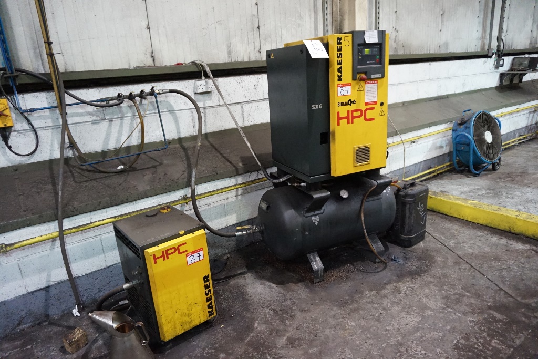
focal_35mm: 24
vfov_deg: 53.1
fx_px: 359
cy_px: 180
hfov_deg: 73.7
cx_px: 269
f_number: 3.5
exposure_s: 1/30
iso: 3200
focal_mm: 16
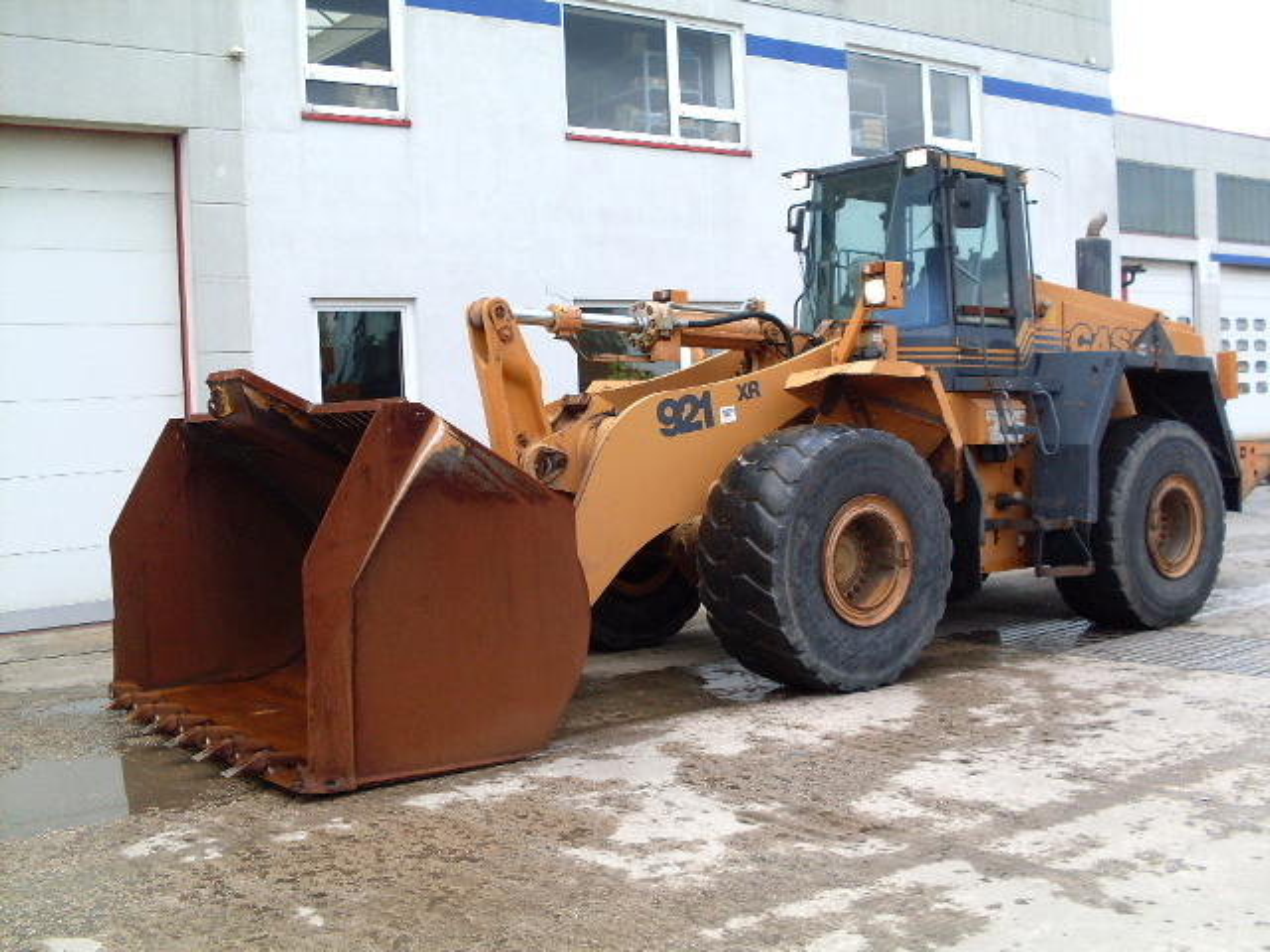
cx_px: 635
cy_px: 476
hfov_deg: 49.0
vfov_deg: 37.7
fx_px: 1394
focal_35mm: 38
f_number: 2.8
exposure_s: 1/350
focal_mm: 6.3
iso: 80
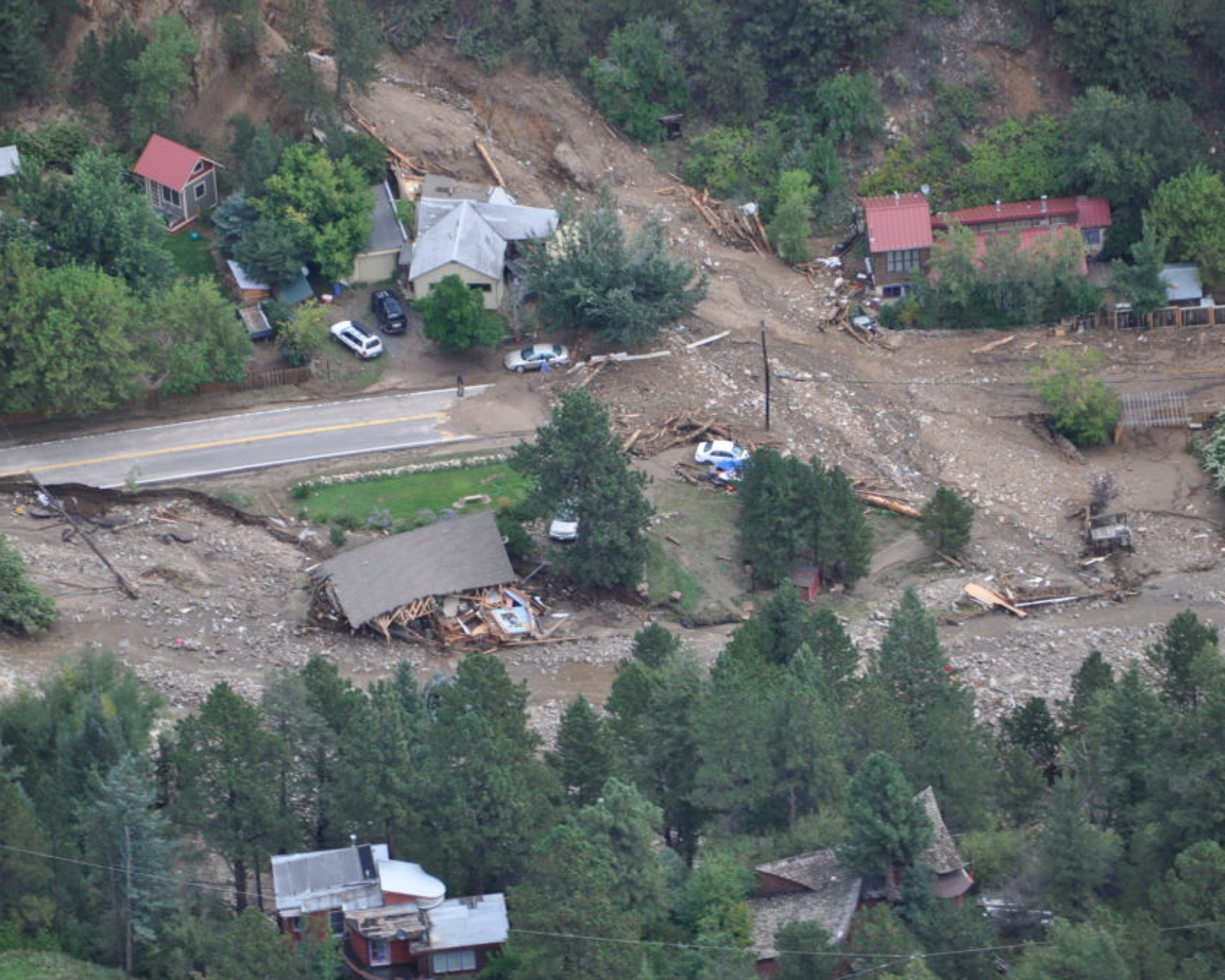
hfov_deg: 5.7
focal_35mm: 340
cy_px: 490
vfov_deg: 4.6
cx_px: 589
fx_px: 12330
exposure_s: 1/400
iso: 400
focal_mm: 200
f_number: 7.1
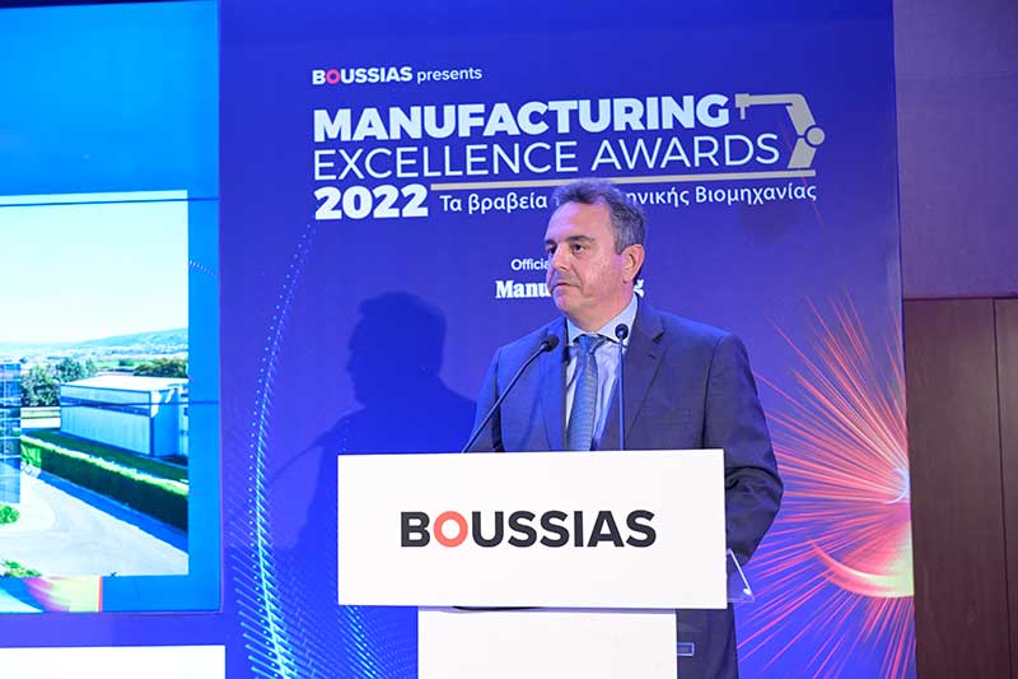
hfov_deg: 38.9
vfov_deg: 26.5
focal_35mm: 51
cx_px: 509
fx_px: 1442
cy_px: 340
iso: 2000
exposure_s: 1/100
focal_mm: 51
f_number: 4
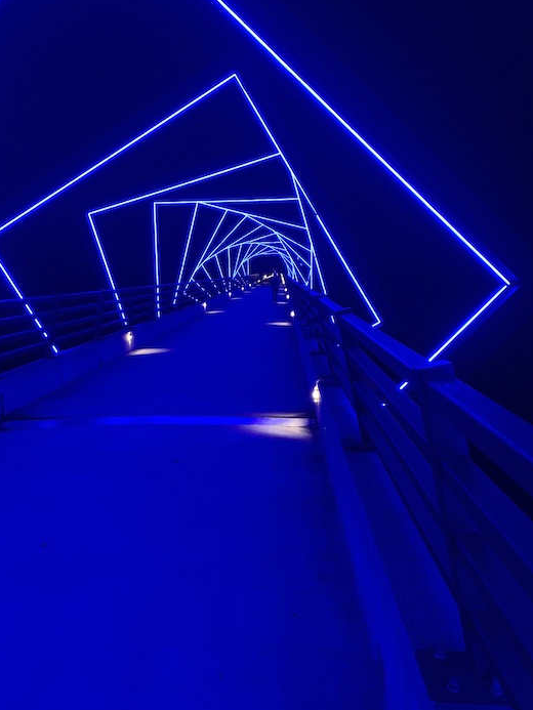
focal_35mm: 30
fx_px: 616
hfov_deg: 46.7
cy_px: 340
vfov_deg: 59.9
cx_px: 240
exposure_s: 1/31
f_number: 1.8
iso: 400
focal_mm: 4.25
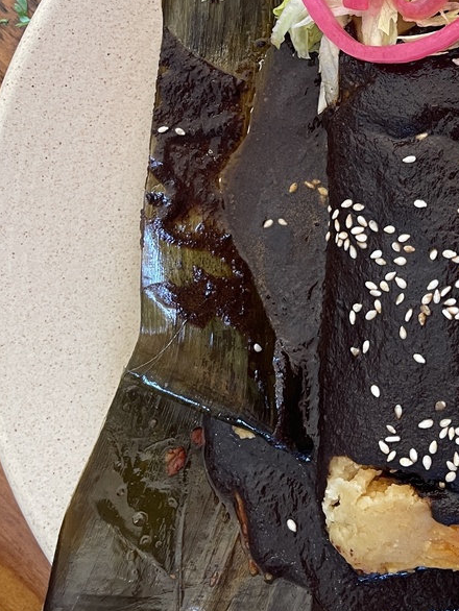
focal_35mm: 58
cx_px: 463
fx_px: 1025
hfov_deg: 24.1
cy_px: 45
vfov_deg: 31.4
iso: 125
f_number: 1.6
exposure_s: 1/60
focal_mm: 5.1
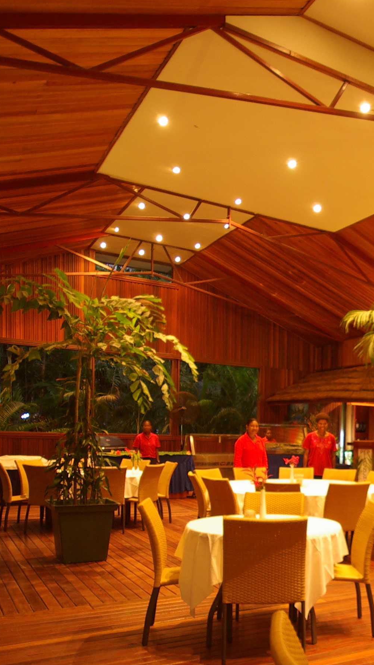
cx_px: 381
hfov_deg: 31.8
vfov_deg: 56.4
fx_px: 599
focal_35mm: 34
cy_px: 460
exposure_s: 1.5
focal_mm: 10
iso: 200
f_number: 4
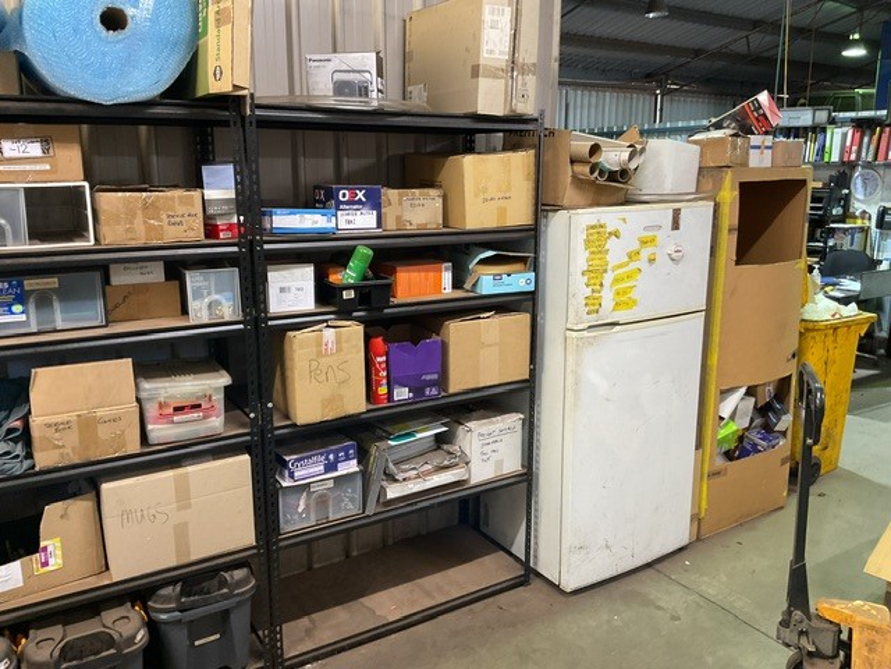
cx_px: 446
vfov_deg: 48.2
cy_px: 334
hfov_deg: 61.7
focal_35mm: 29
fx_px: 746
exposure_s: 1/50
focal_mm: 3
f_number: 1.8
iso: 125
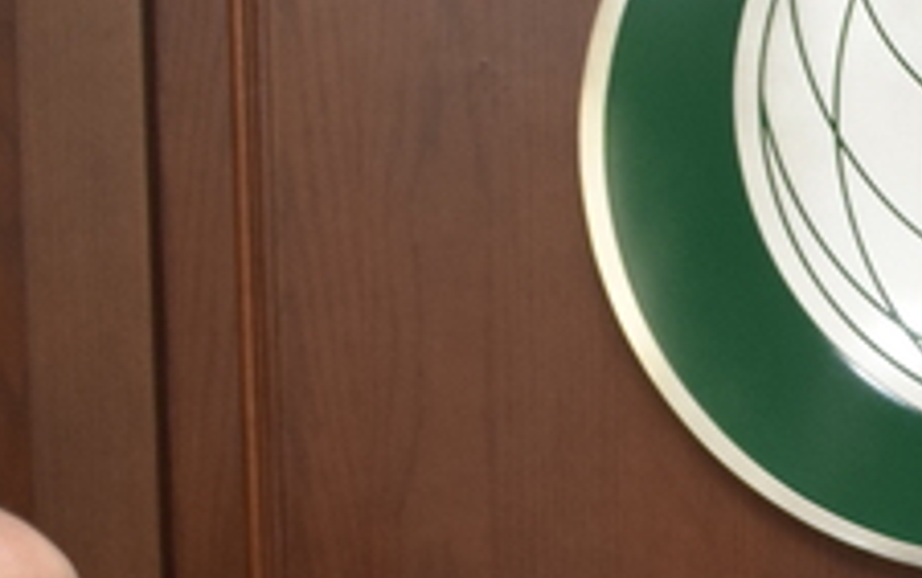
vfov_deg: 9.1
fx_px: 3495
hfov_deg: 14.2
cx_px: 1322
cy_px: 951
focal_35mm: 139
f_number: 5
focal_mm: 20
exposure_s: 1/100
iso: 800
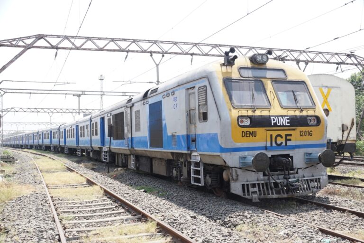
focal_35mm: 39
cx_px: 182
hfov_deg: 49.6
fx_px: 394
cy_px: 122
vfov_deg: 34.2
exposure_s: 1/125
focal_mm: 26
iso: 160
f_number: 8
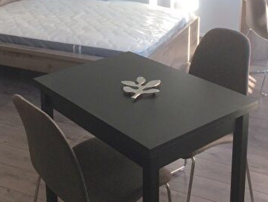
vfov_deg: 24.6
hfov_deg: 33.0
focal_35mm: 58
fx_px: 449
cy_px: 22
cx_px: 94
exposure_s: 1/111
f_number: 2.2
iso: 32
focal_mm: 4.15
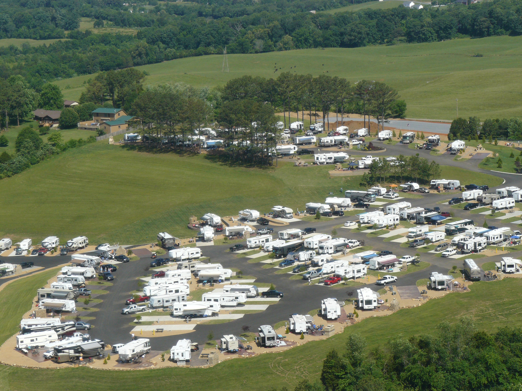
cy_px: 196
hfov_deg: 19.3
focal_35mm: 102
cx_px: 261
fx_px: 1538
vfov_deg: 14.5
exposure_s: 1/400
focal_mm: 16.9
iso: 100
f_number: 6.3
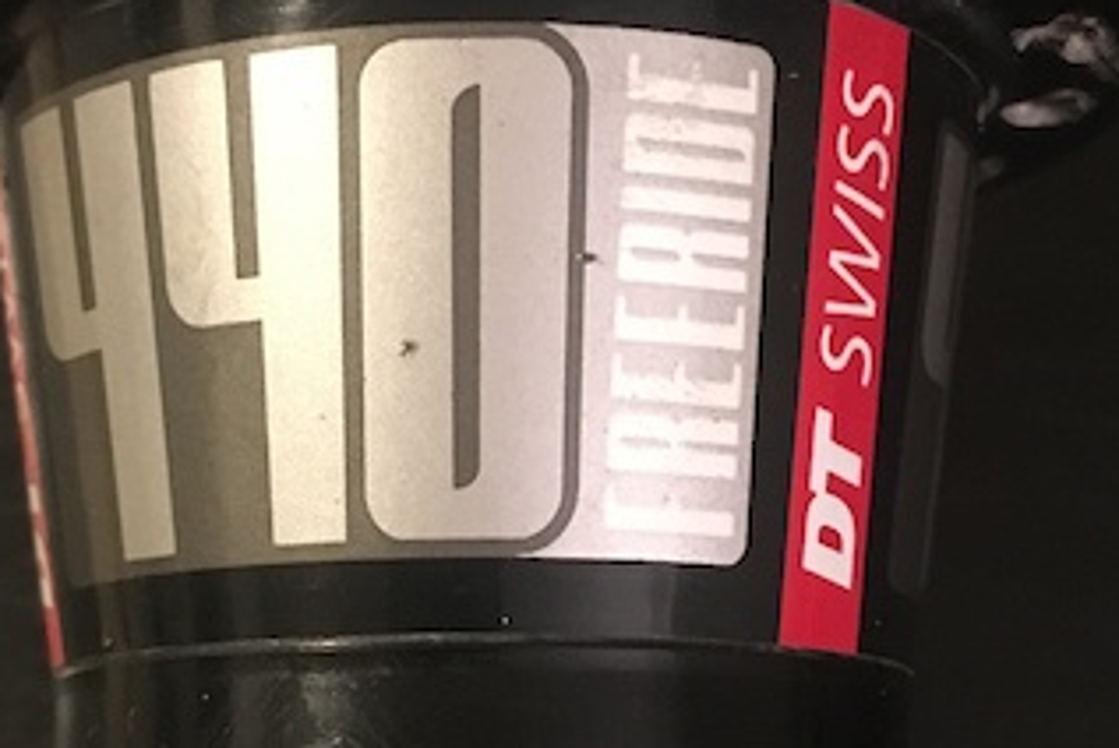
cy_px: 550
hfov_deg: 26.6
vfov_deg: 17.9
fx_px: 2364
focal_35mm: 76
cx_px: 505
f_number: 2.2
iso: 320
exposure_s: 1/15
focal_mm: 4.15
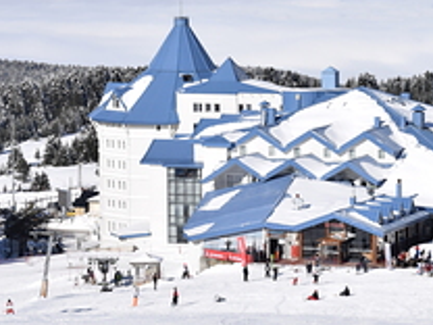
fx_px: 2252
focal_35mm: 180
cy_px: 105
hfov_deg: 10.9
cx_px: 408
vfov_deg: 8.2
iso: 100
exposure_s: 1/500
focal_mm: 52
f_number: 8
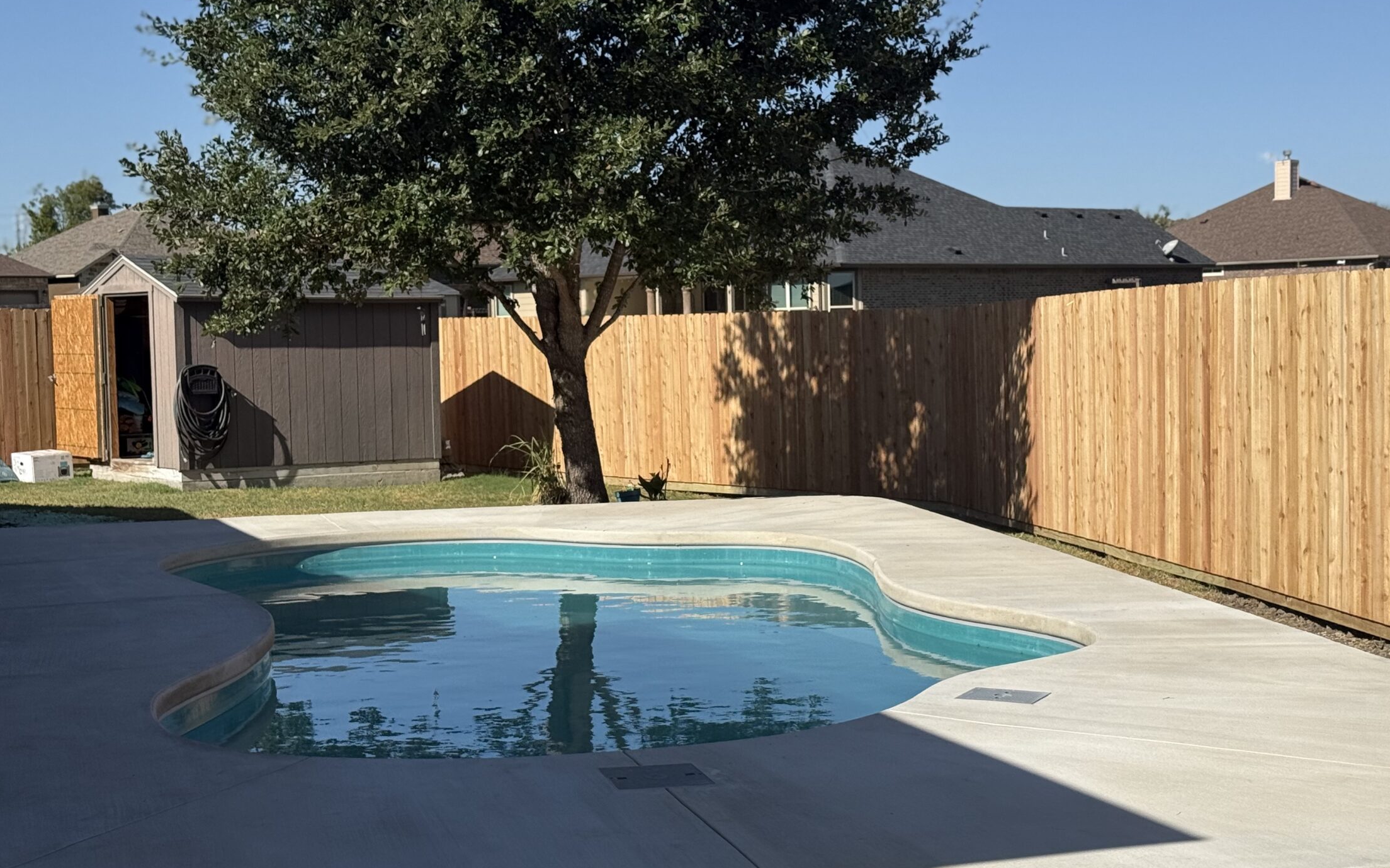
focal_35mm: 59
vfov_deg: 22.0
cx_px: 734
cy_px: 495
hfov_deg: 34.5
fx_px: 2235
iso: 100
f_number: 1.78
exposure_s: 1/8772
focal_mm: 6.76
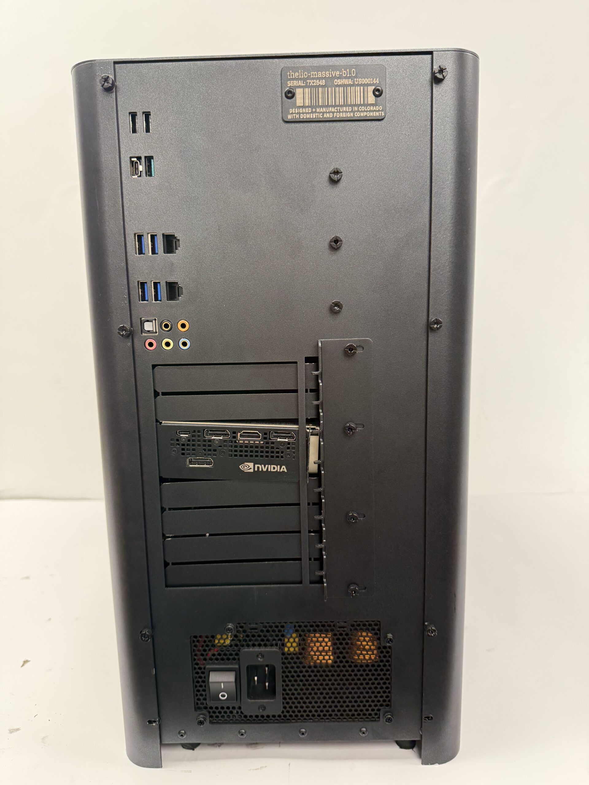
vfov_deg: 71.6
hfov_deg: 56.8
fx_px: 544
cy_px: 392
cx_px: 294
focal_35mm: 24
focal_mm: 6.76
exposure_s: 1/120
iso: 160
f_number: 1.78
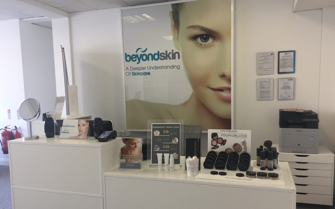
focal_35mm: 31
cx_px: 167
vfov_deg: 40.5
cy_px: 116
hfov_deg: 61.2
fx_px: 283
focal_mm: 4.15
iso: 32
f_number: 2.2
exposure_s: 1/33
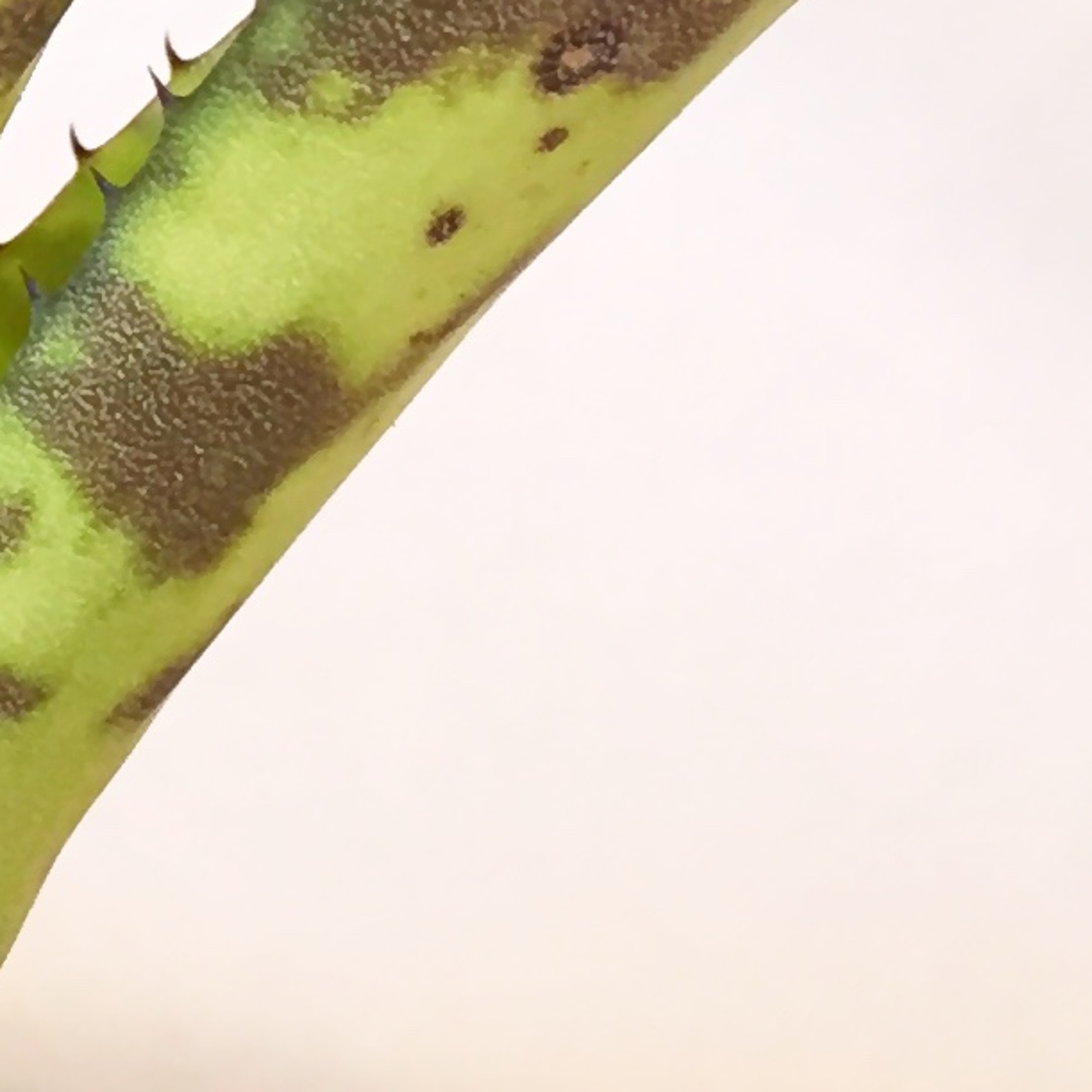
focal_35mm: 137
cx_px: -997
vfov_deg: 12.4
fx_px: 4890
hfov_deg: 11.6
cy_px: -279
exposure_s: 1/30
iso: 125
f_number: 2.2
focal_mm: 4.15
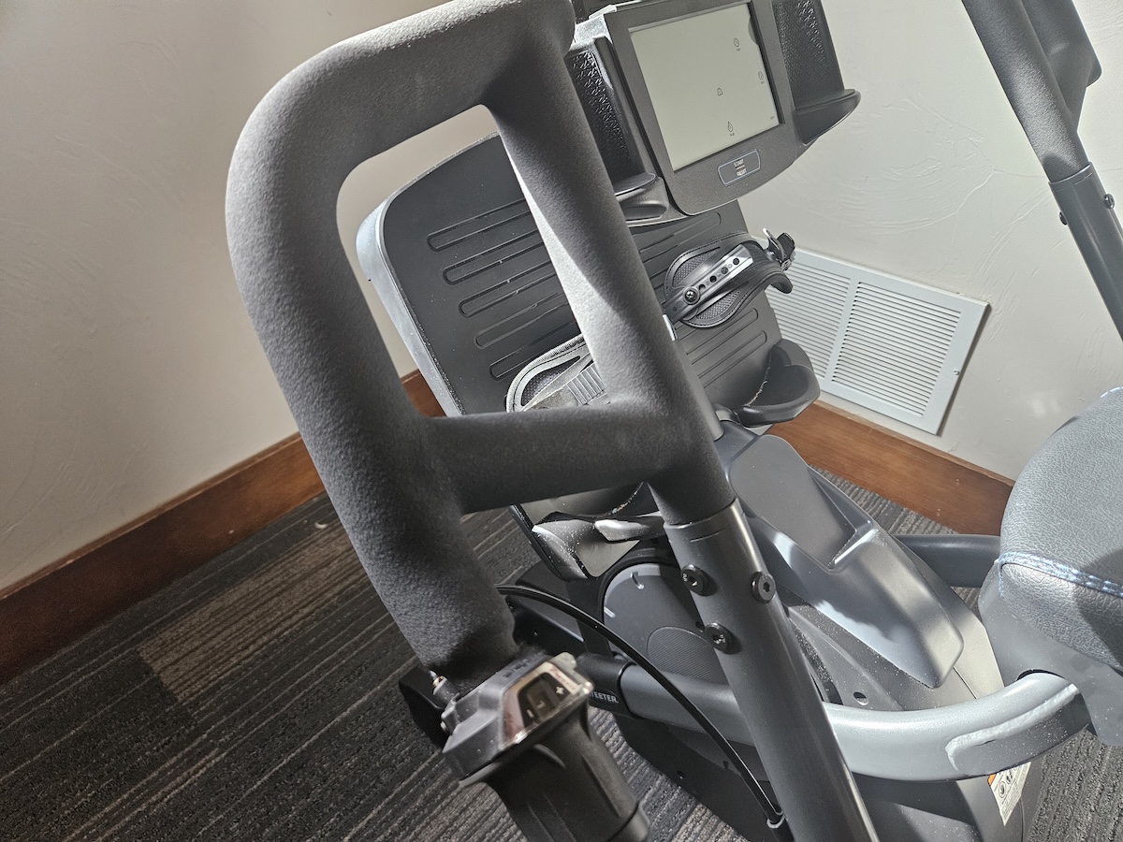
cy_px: 421
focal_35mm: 23
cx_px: 562
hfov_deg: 73.9
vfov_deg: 58.9
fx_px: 746
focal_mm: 5.4
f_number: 1.8
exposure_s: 1/170
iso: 640
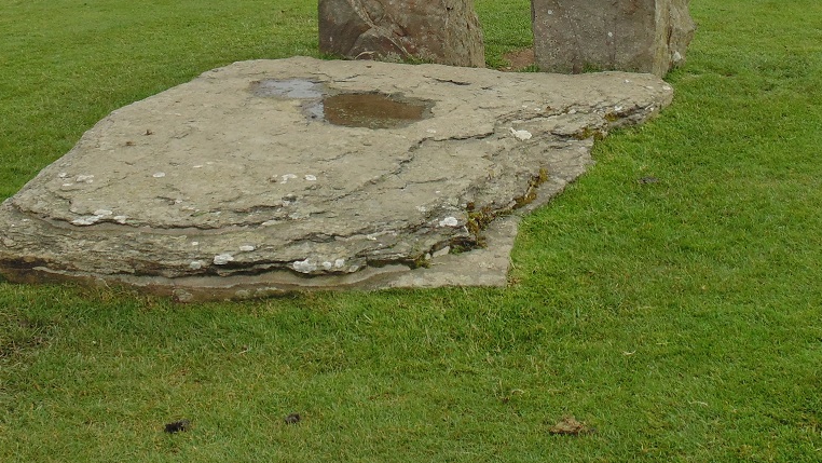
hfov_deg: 33.2
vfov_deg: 18.8
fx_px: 1373
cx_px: 505
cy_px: 52
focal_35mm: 63
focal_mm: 6.2
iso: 80
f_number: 3.4
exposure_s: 1/500
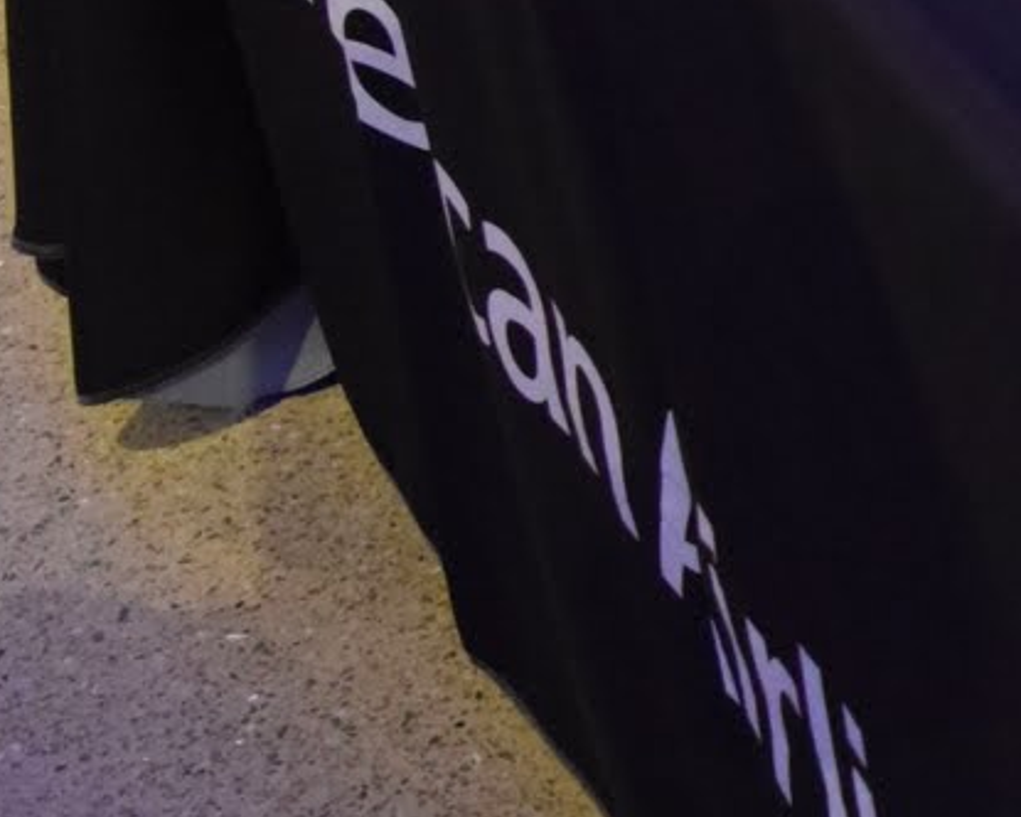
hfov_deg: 13.0
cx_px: 2170
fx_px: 3777
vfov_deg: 12.0
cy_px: -199
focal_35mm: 125
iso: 3200
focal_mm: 18
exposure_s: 1/60
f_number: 3.5
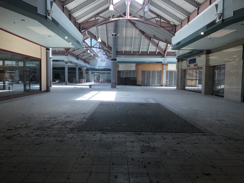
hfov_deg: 63.4
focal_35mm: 28
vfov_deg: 49.7
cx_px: 122
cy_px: 92
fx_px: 197
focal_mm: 3.99
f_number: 1.8
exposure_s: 1/120
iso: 50
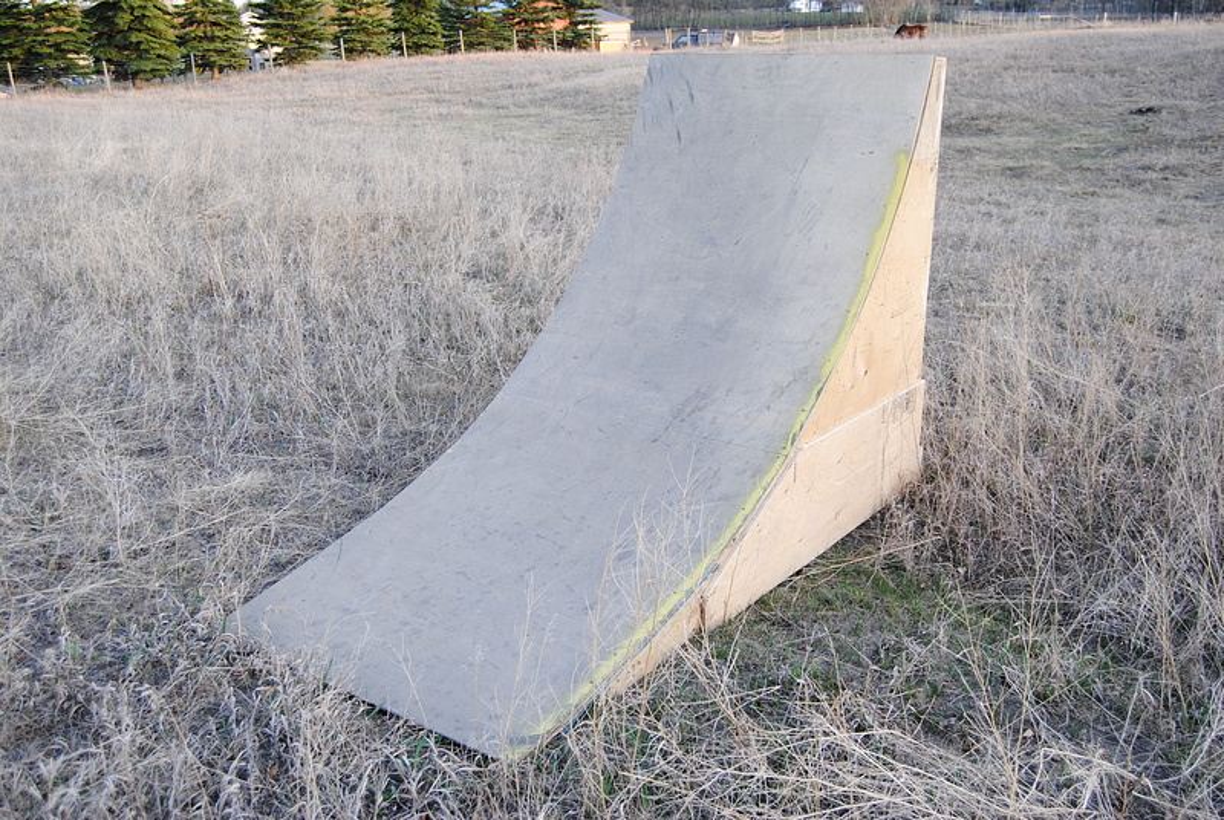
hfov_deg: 57.2
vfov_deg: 40.1
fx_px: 1124
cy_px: 410
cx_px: 612
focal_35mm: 33
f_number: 5
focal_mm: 22
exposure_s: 1/100
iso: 200
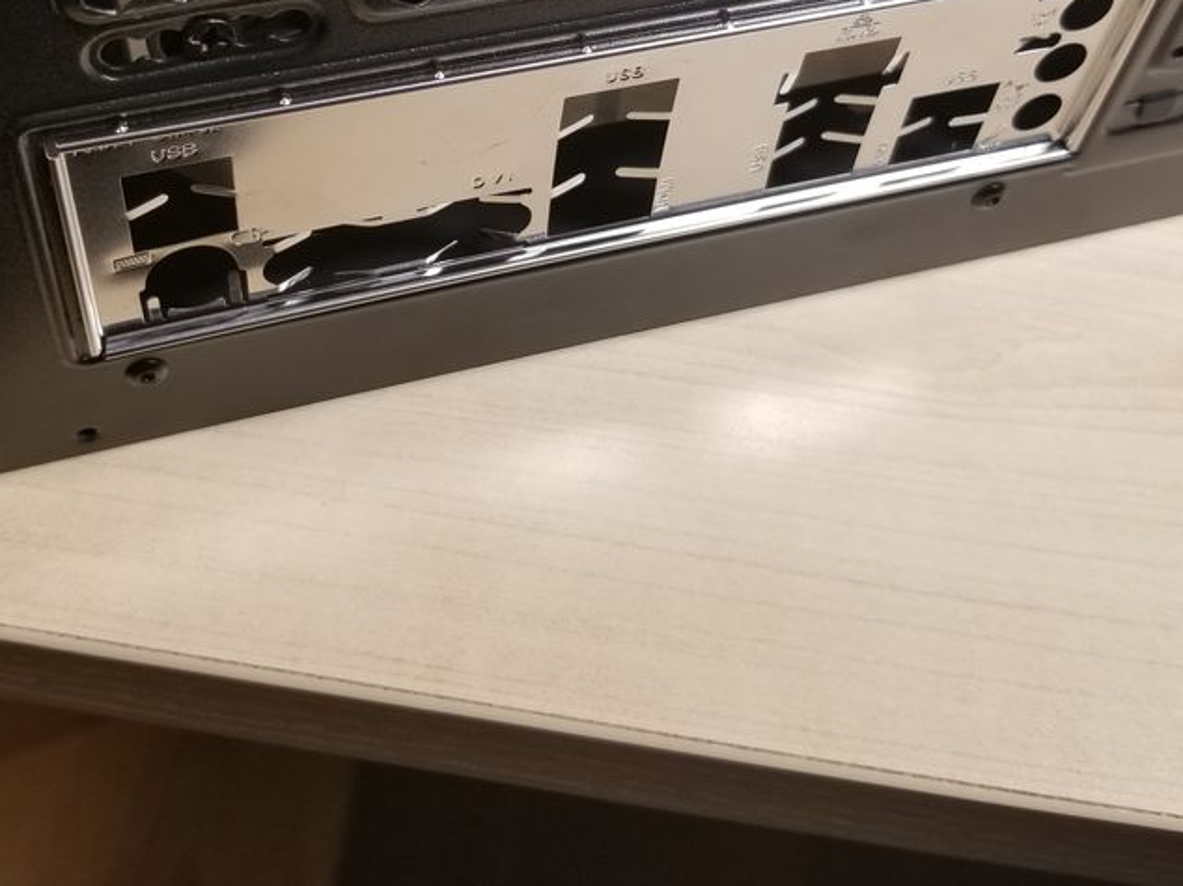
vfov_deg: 33.4
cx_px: 489
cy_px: 181
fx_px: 1435
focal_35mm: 42
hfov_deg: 44.6
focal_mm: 4.25
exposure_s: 1/120
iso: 160
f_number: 1.7
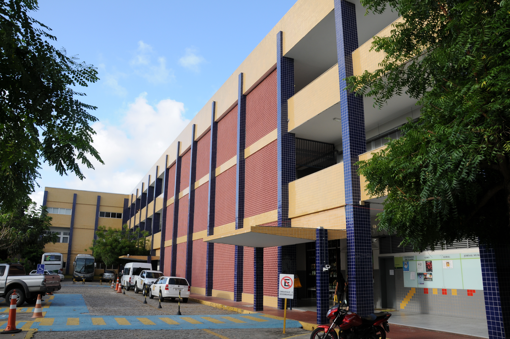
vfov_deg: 47.8
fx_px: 382
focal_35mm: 27
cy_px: 170
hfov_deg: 67.4
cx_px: 255
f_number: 10
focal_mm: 18
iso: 200
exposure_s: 1/100
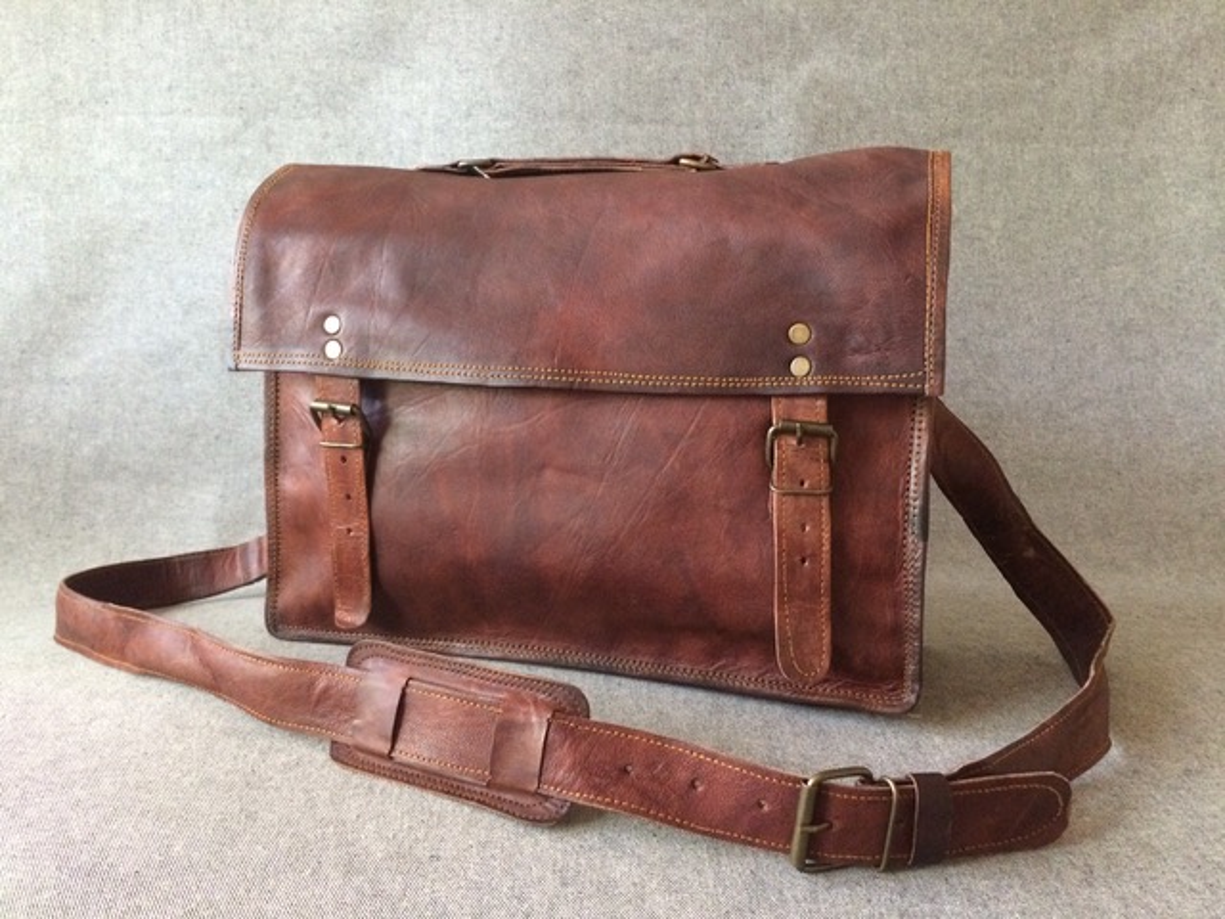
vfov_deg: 48.2
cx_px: 612
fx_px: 1026
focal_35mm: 29
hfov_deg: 61.7
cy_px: 460
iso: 320
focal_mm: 4.15
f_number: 2.2
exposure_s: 1/30
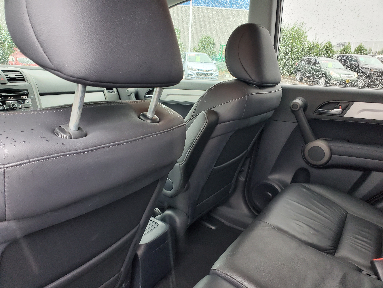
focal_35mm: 26
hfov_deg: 67.3
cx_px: 192
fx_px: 288
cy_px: 144
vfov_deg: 53.1
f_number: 2.4
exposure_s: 1/60
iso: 500
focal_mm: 4.3
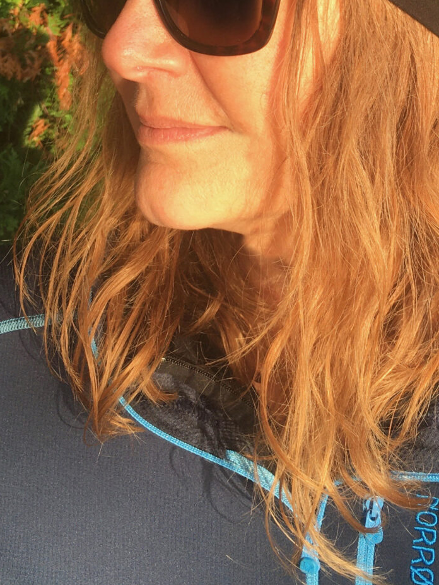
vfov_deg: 28.9
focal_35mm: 64
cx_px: 325
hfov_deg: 22.7
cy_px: 43
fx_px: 1082
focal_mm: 4.15
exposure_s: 1/348
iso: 25
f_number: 2.2
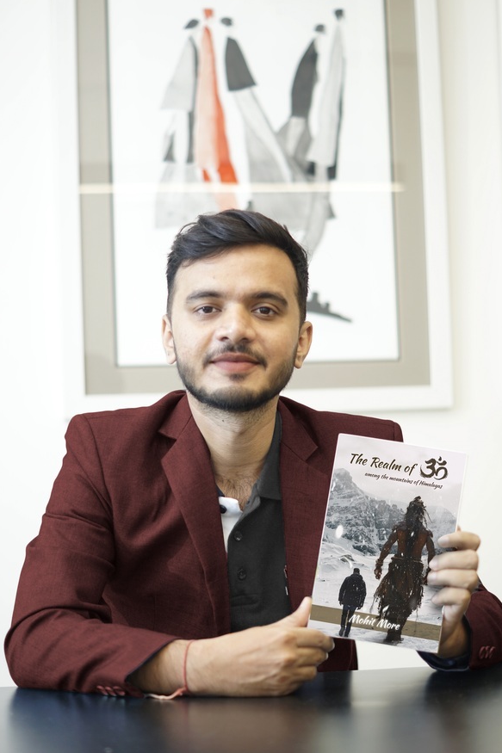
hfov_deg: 17.1
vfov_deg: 25.4
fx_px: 1674
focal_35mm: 80
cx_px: 263
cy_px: 371
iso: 100
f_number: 2
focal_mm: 50
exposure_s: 1/100
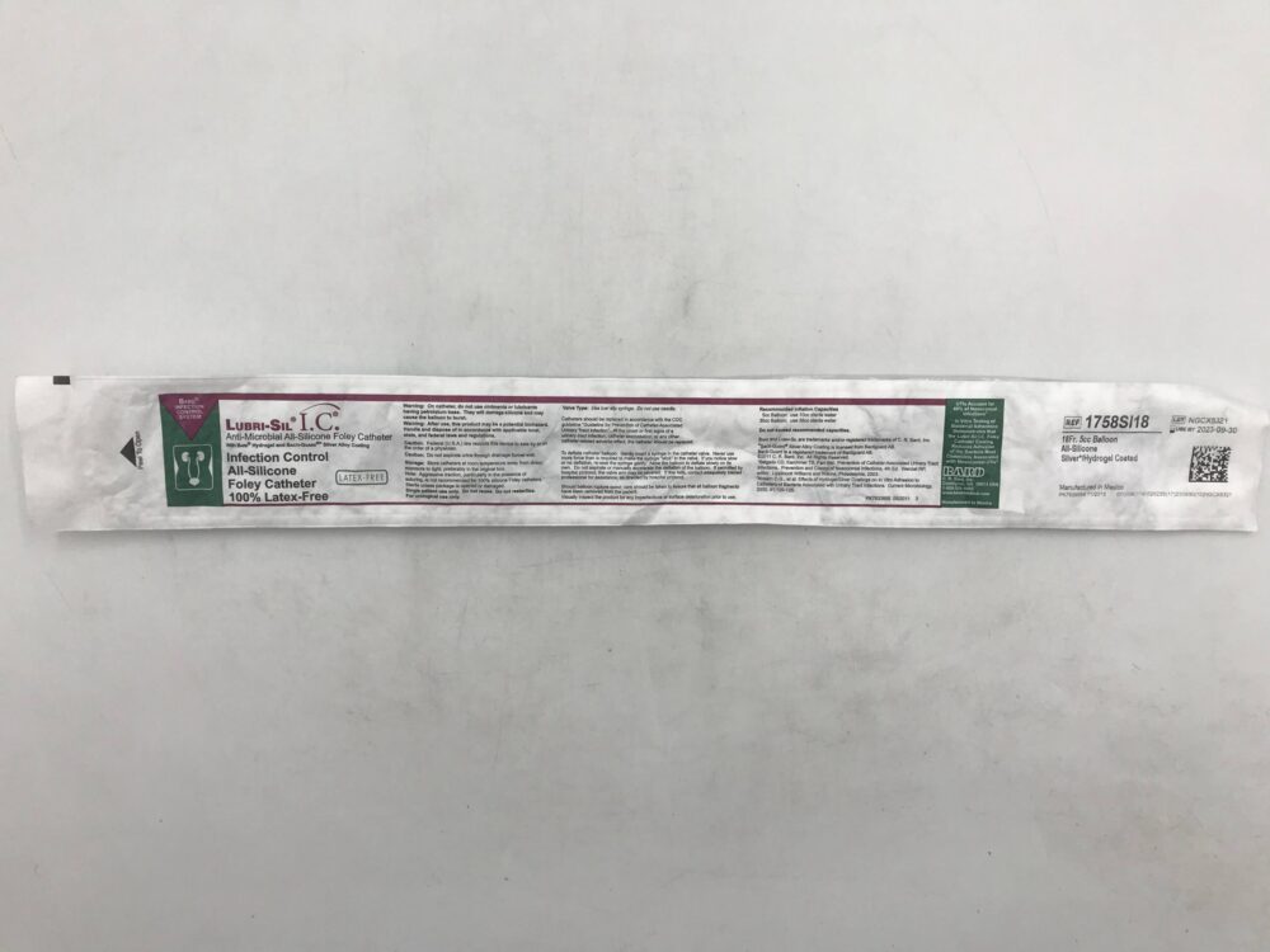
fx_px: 1027
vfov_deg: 49.7
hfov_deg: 63.4
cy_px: 476
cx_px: 635
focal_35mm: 28
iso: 20
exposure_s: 1/282
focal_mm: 3.99
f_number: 1.8
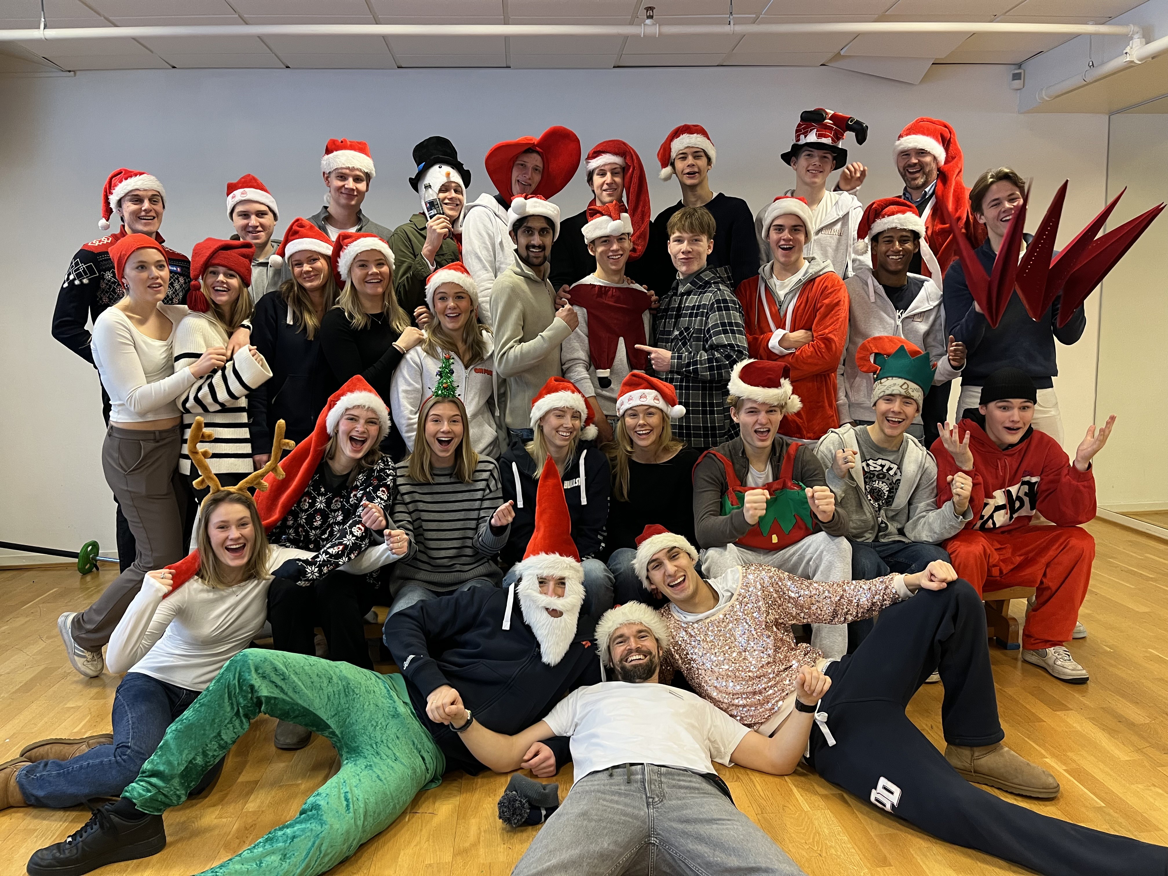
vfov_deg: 53.1
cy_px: 438
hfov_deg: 67.3
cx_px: 584
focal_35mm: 26
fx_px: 877
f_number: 1.6
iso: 160
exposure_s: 1/50
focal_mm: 5.1
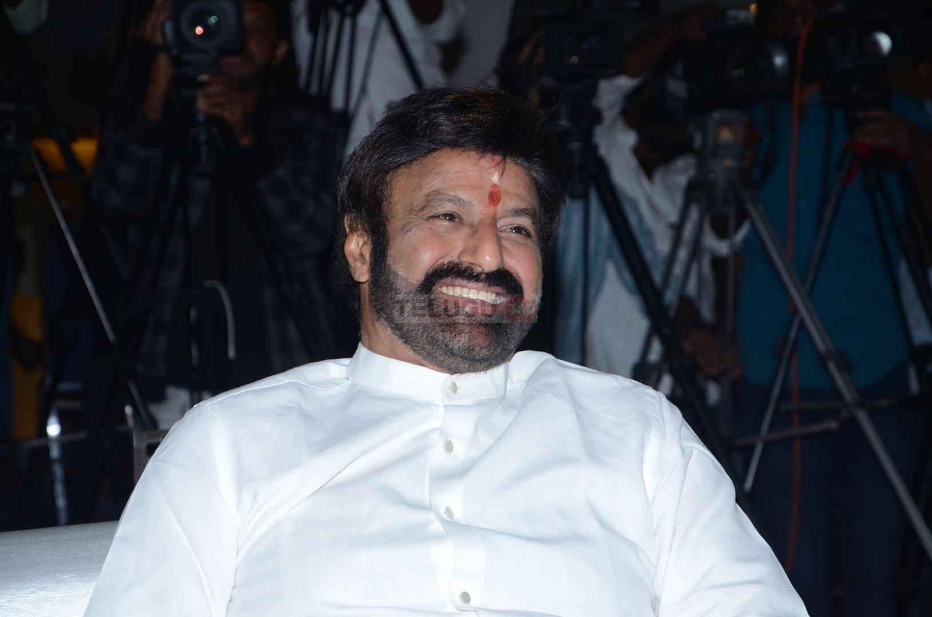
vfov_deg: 10.1
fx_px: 3488
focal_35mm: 135
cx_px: 466
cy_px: 308
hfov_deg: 15.2
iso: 320
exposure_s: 1/125
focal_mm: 90
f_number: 7.1
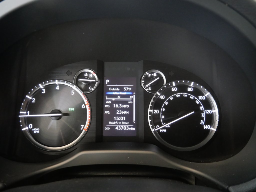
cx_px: 128
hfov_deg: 71.6
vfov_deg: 56.8
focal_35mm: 24
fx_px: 177
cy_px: 96
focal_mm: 12
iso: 3200
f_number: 3.5
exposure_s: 1/20
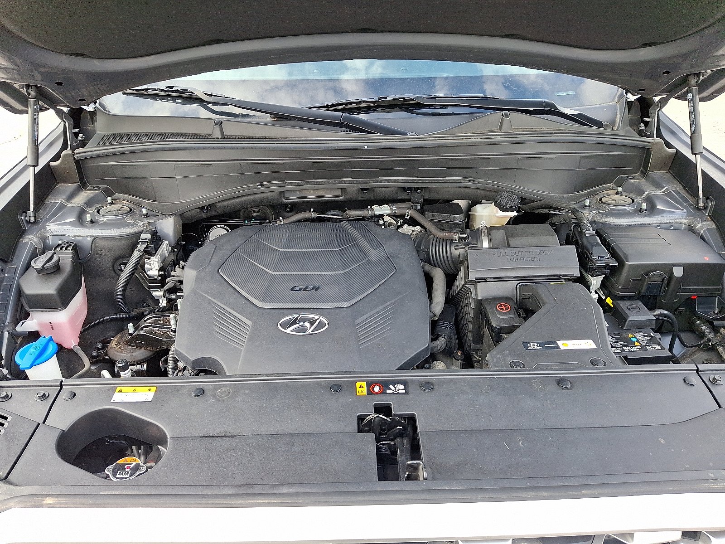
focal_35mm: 25
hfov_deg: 69.4
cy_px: 272
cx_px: 362
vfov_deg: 54.9
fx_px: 524
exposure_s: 1/120
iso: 25
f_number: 1.8
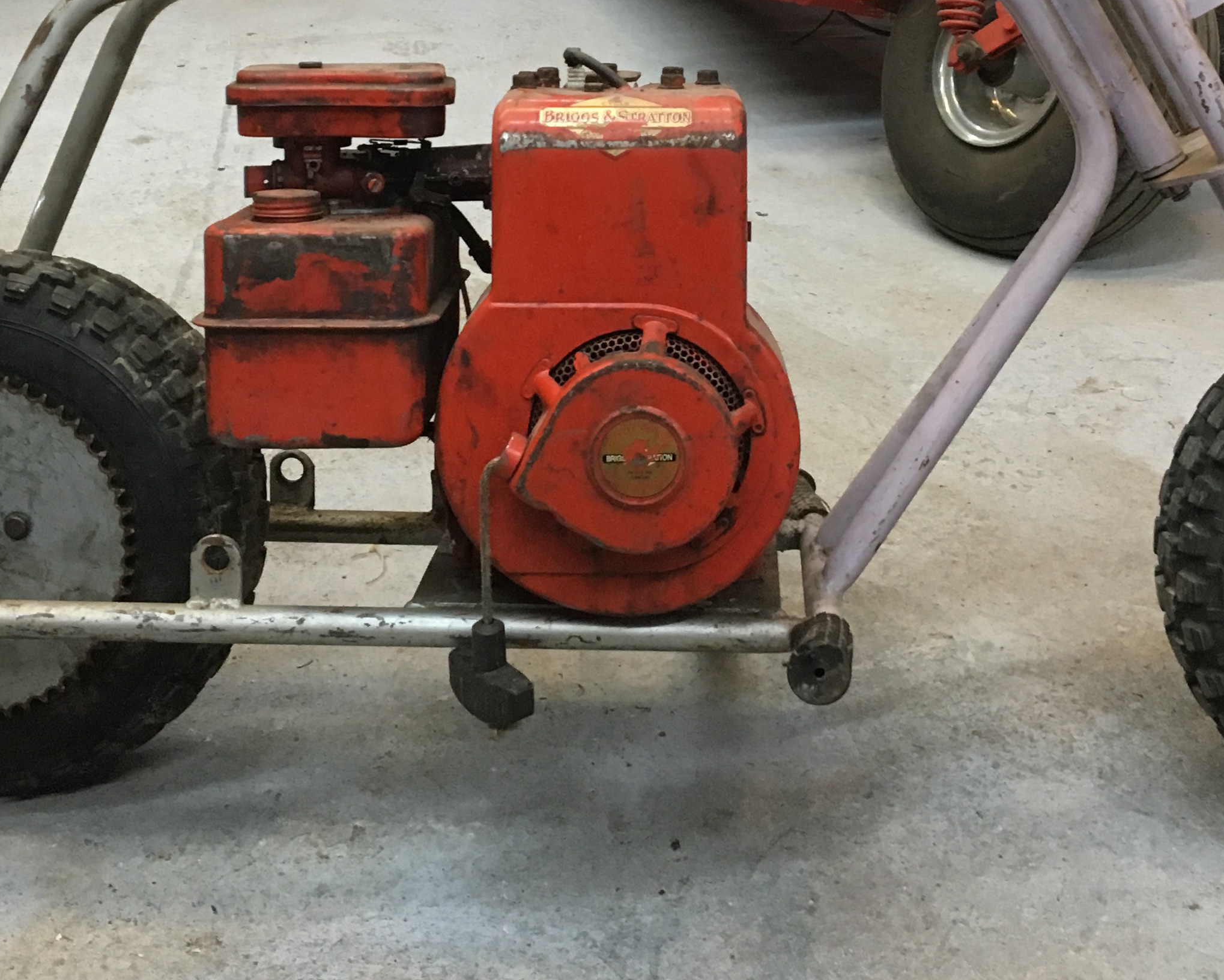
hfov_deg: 33.6
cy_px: 109
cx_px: 615
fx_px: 2028
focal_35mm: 56
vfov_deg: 26.3
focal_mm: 4.15
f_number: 2.2
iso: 160
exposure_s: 1/30
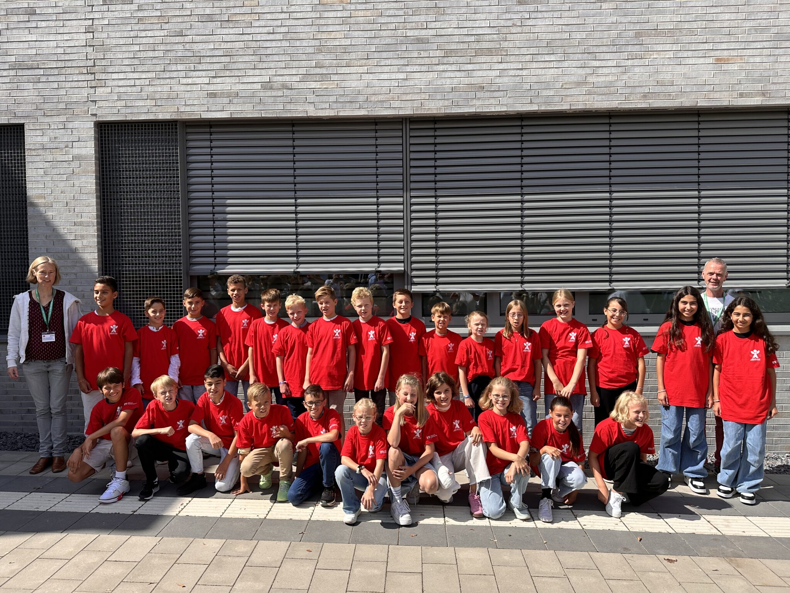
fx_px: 548
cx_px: 395
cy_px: 296
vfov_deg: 56.8
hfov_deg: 71.6
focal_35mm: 24
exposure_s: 1/2809
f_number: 1.78
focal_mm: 6.86
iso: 80
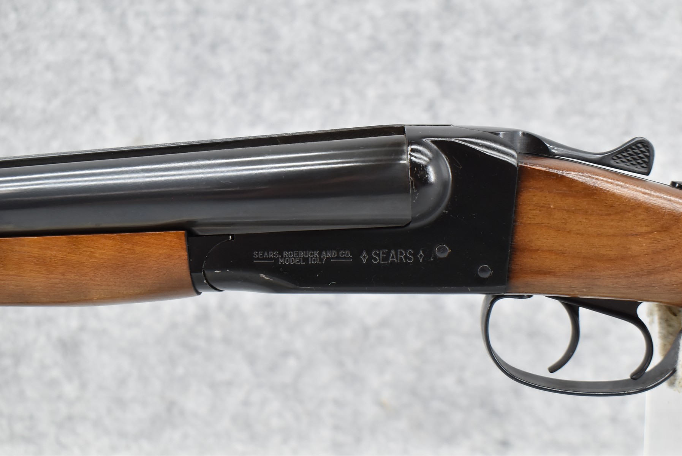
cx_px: 341
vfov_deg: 25.8
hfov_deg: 37.8
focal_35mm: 52
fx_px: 995
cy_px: 228
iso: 640
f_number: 7.1
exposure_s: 1/80
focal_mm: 35
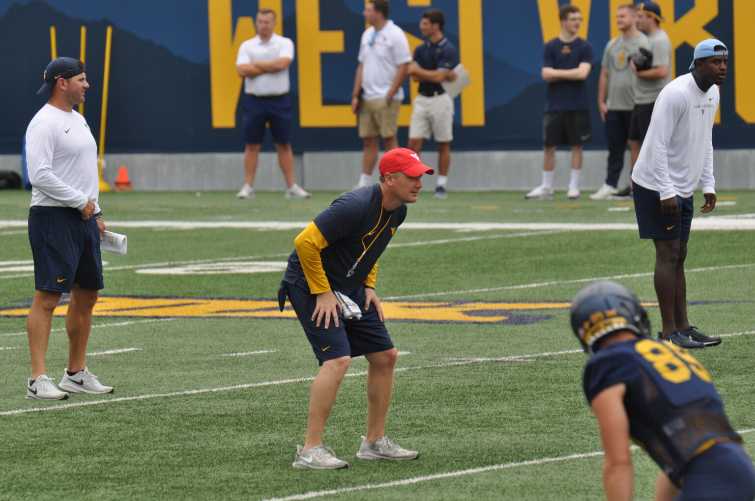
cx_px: 378
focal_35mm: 450
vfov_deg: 3.0
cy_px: 250
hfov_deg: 4.6
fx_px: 9425
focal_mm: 300
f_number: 5.6
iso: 250
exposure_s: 1/500
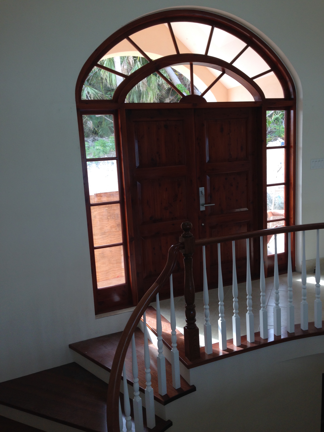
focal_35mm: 33
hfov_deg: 42.9
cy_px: 216
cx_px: 162
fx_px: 412
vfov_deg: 55.4
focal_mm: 4.12
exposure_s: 1/120
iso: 50
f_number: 2.4
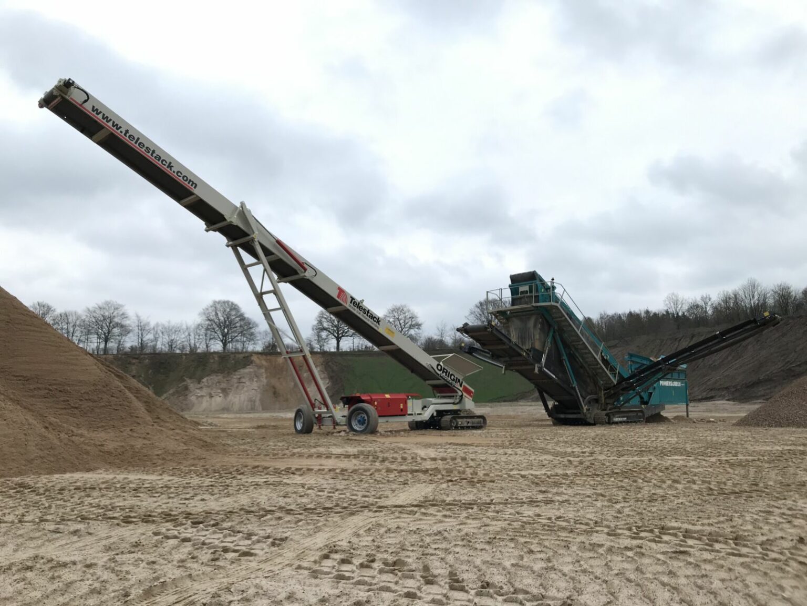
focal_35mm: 28
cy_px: 303
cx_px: 404
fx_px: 653
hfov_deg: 63.4
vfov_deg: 49.7
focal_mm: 3.99
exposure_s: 1/499
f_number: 1.8
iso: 20
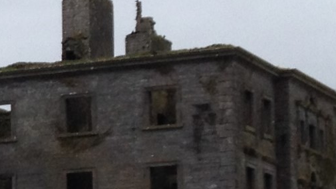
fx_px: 2147
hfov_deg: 8.5
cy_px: 283
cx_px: -326
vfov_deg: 5.0
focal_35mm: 241
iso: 50
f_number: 2.4
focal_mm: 4.28
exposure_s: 1/192
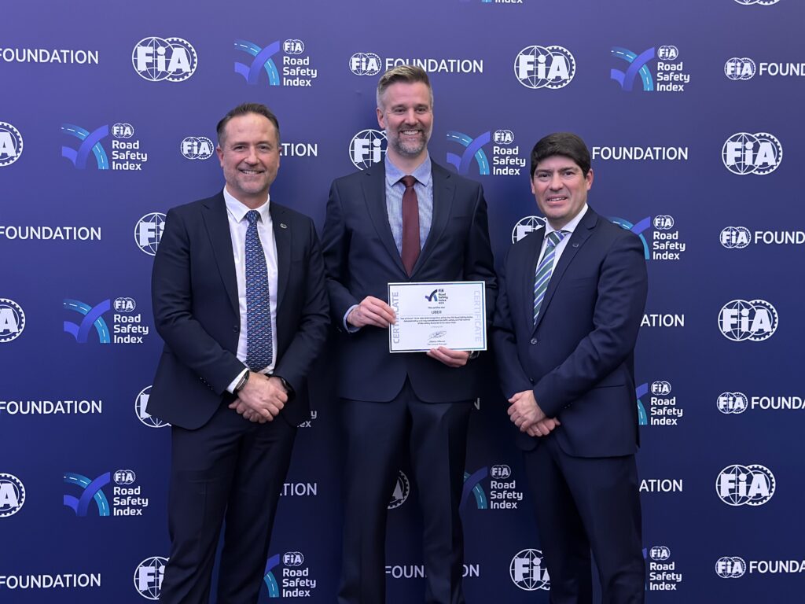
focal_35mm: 48
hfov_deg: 39.7
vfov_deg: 30.3
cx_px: 402
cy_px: 302
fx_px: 1116
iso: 640
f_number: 1.78
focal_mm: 6.86
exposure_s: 1/33
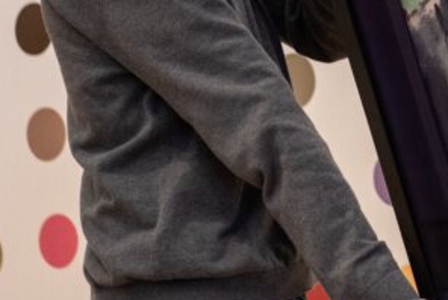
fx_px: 3014
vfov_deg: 5.7
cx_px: 546
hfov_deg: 8.4
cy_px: -70
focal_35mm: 242
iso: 1250
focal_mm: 70
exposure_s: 1/200
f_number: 4.5
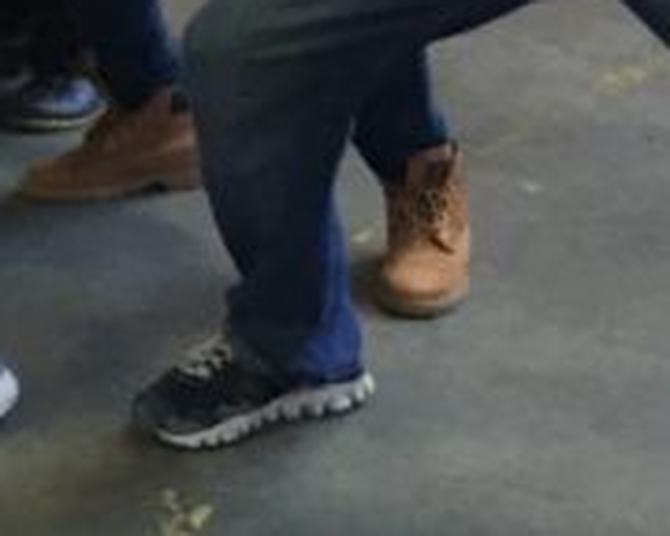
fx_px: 3193
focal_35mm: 161
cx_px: -484
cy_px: -618
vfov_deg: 8.9
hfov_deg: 11.3
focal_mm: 4.15
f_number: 2.2
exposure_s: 1/30
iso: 200
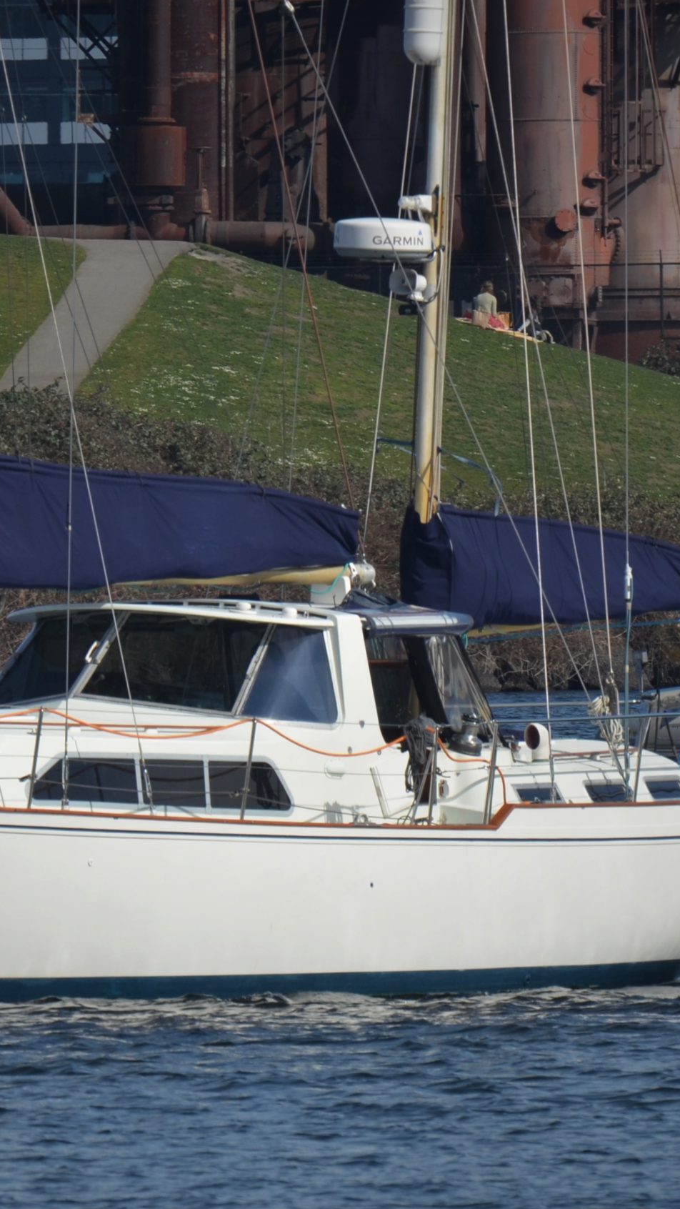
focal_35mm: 617
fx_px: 19774
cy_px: 604
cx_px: 149
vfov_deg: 3.5
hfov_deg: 2.0
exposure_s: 1/250
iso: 200
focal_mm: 260
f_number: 9
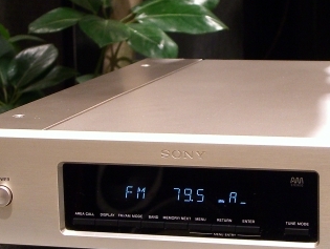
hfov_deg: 14.3
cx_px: 199
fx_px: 1317
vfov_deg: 10.8
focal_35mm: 138
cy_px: 152
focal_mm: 14.2
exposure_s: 1/10
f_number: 4
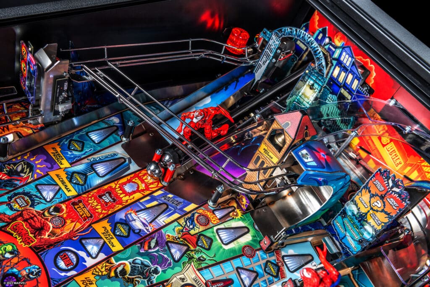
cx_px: 215
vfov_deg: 35.1
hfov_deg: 50.7
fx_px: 454
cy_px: 144
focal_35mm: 38
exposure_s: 1/100
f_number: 8
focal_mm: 38
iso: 200
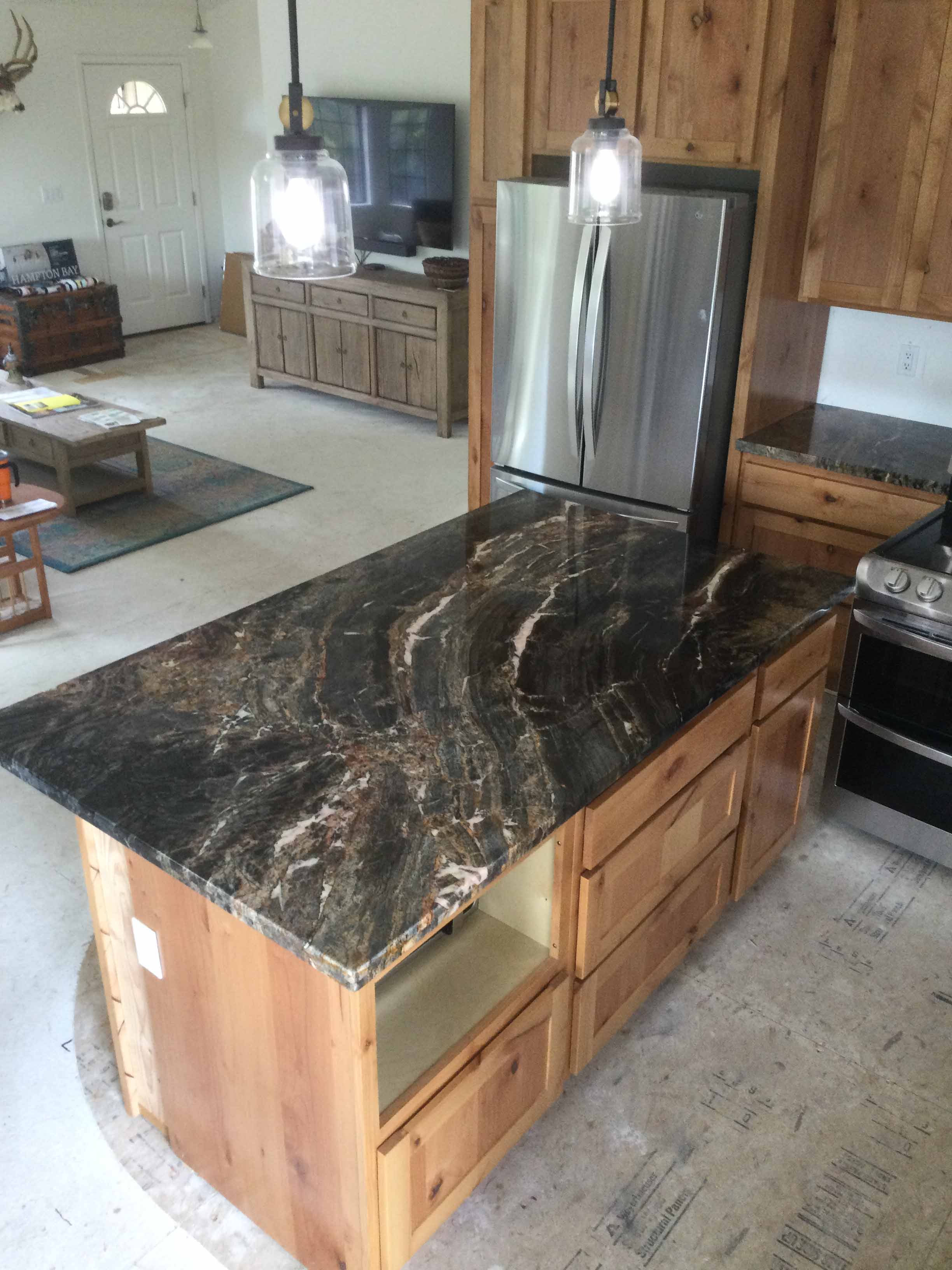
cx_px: 476
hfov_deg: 45.4
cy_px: 635
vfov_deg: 58.4
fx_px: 1137
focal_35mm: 31
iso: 100
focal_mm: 3.3
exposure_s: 1/30
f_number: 2.4
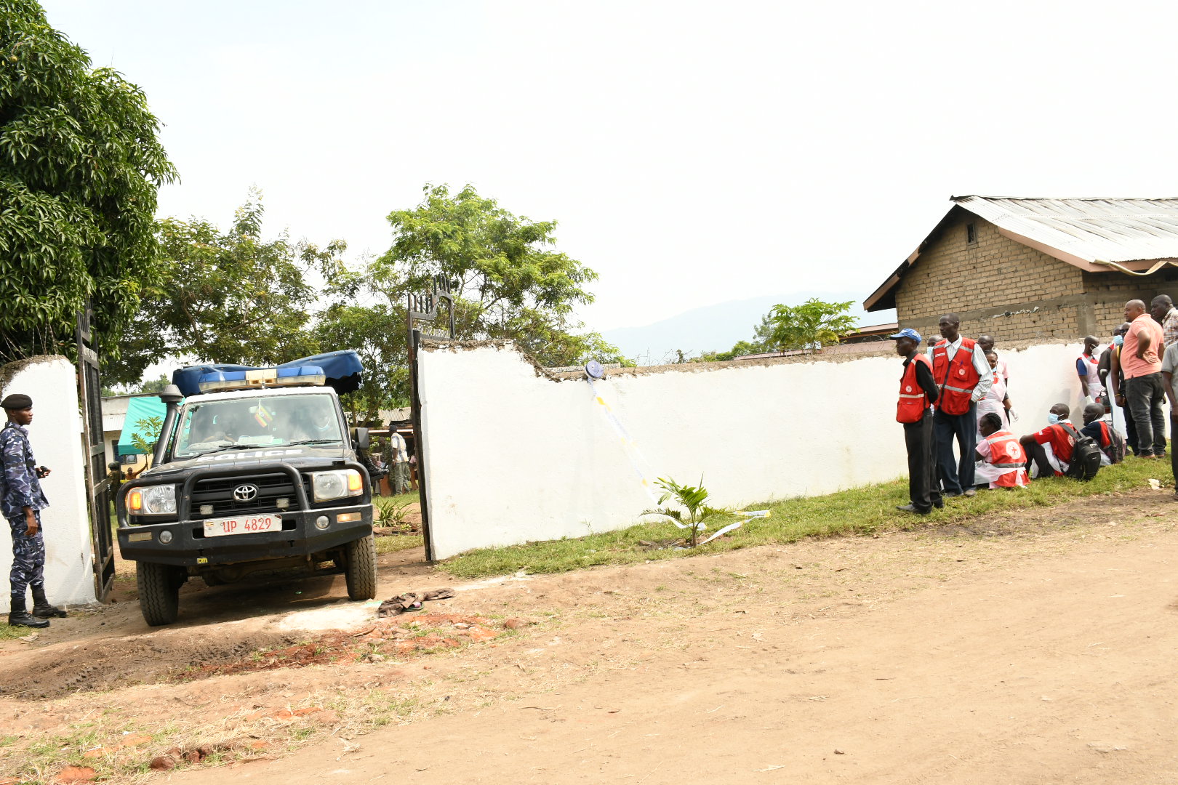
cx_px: 589
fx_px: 883
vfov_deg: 47.9
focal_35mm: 27
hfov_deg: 67.4
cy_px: 392
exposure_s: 1/125
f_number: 9
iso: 160
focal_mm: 18
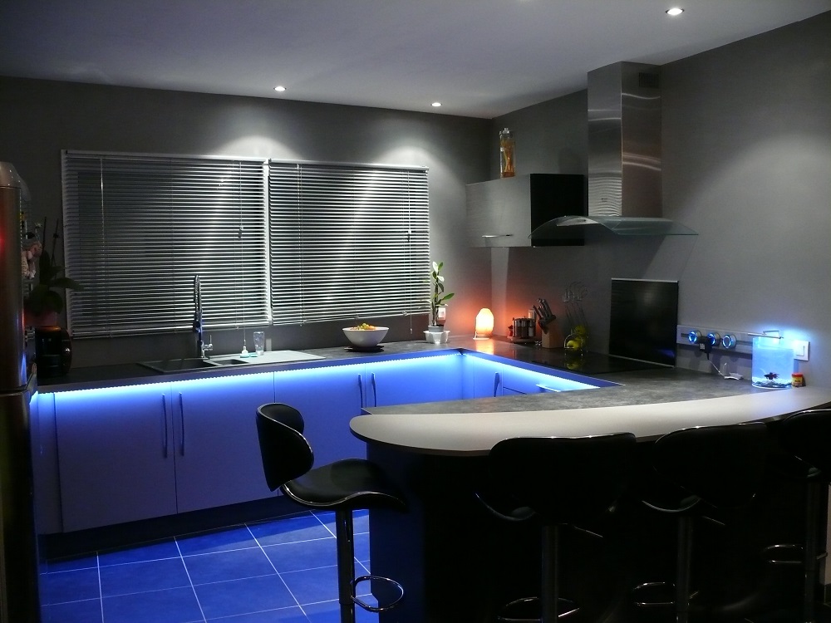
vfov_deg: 40.7
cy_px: 312
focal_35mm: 35
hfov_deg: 52.6
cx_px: 416
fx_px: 840
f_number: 2.8
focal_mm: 7.4
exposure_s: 1/20
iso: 400
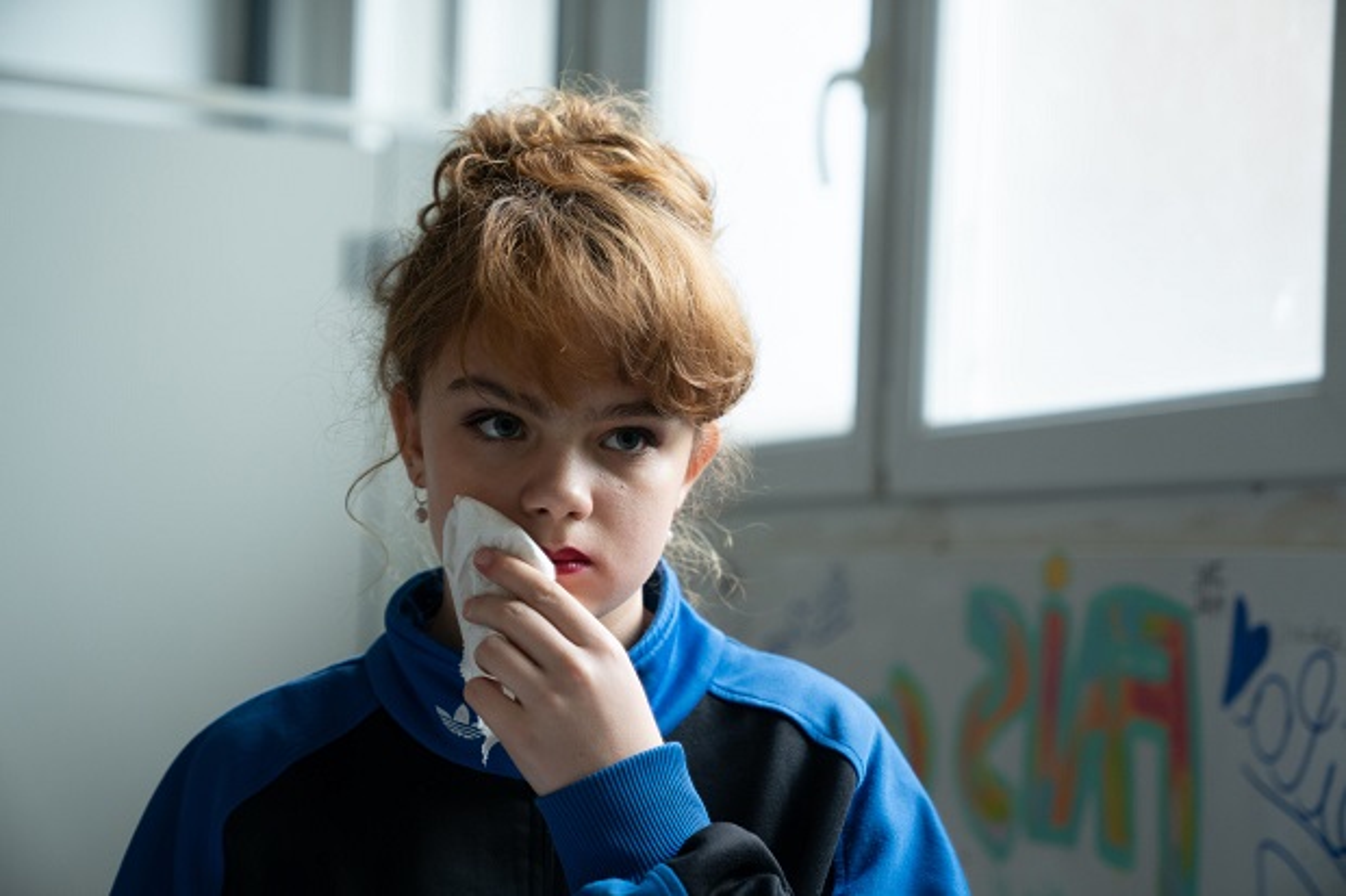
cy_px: 448
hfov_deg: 28.9
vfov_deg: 19.4
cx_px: 673
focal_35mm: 70
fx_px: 2616
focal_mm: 70
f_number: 3.2
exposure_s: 1/160
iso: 800
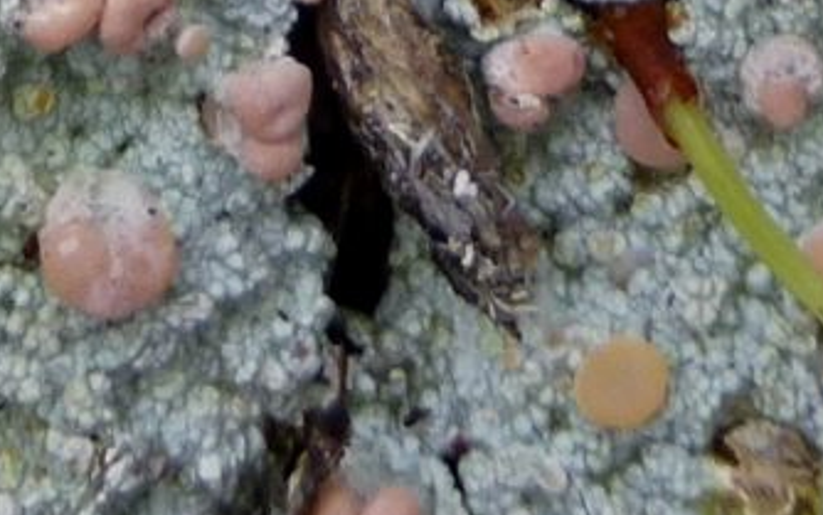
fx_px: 1750
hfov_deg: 25.3
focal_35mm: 78
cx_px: 25
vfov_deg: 14.4
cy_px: -458
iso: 100
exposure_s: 1/100
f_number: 3.3
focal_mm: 4.3
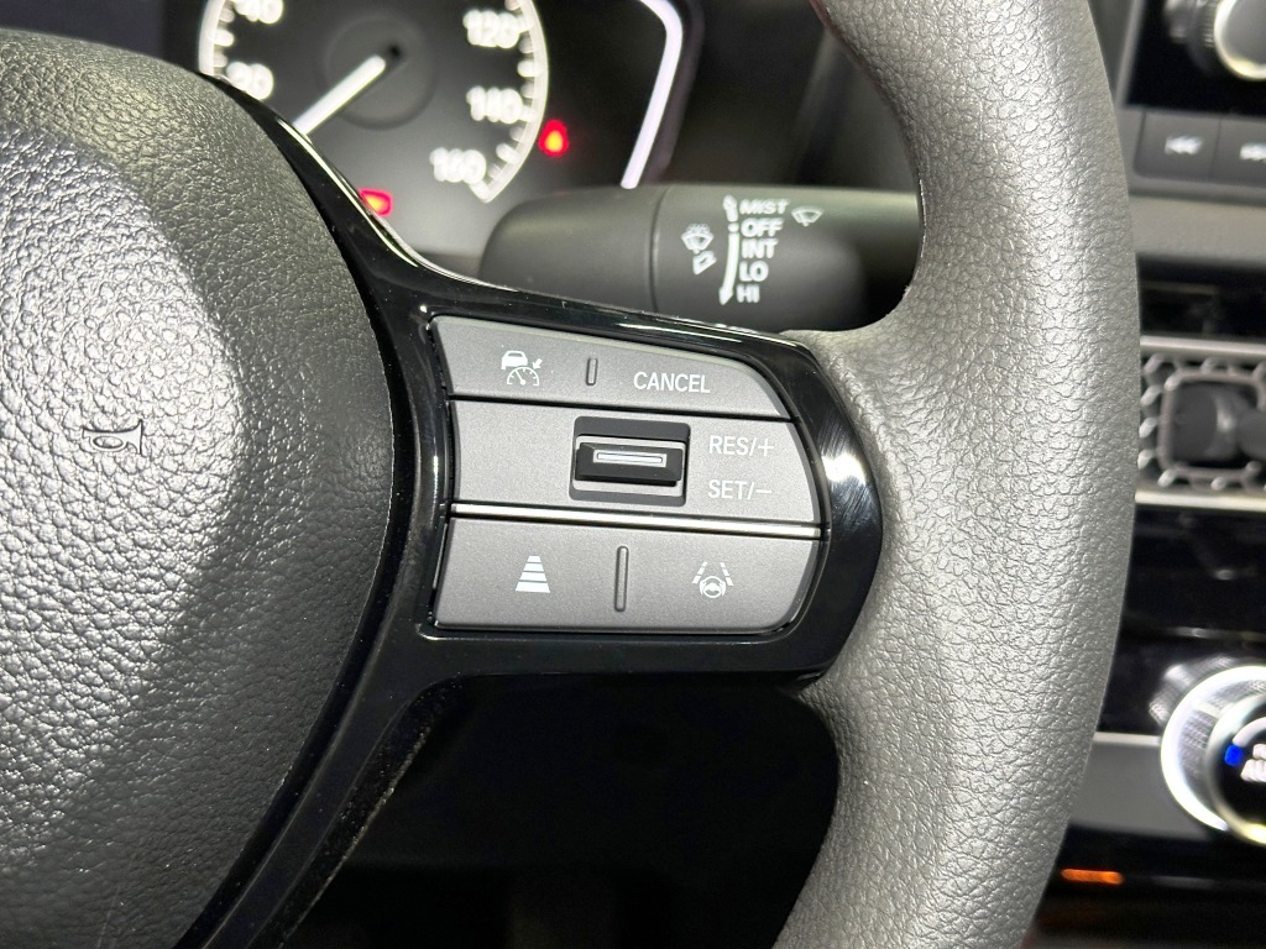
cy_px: 474
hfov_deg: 39.7
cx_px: 633
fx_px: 1755
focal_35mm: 48
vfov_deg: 30.3
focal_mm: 6.86
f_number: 1.78
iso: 400
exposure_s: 1/40
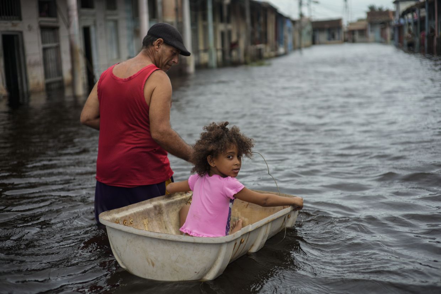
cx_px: 220
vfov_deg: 37.8
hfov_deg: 54.4
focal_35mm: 35
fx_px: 429
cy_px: 147
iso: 100
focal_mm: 35
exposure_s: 1/1600
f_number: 2
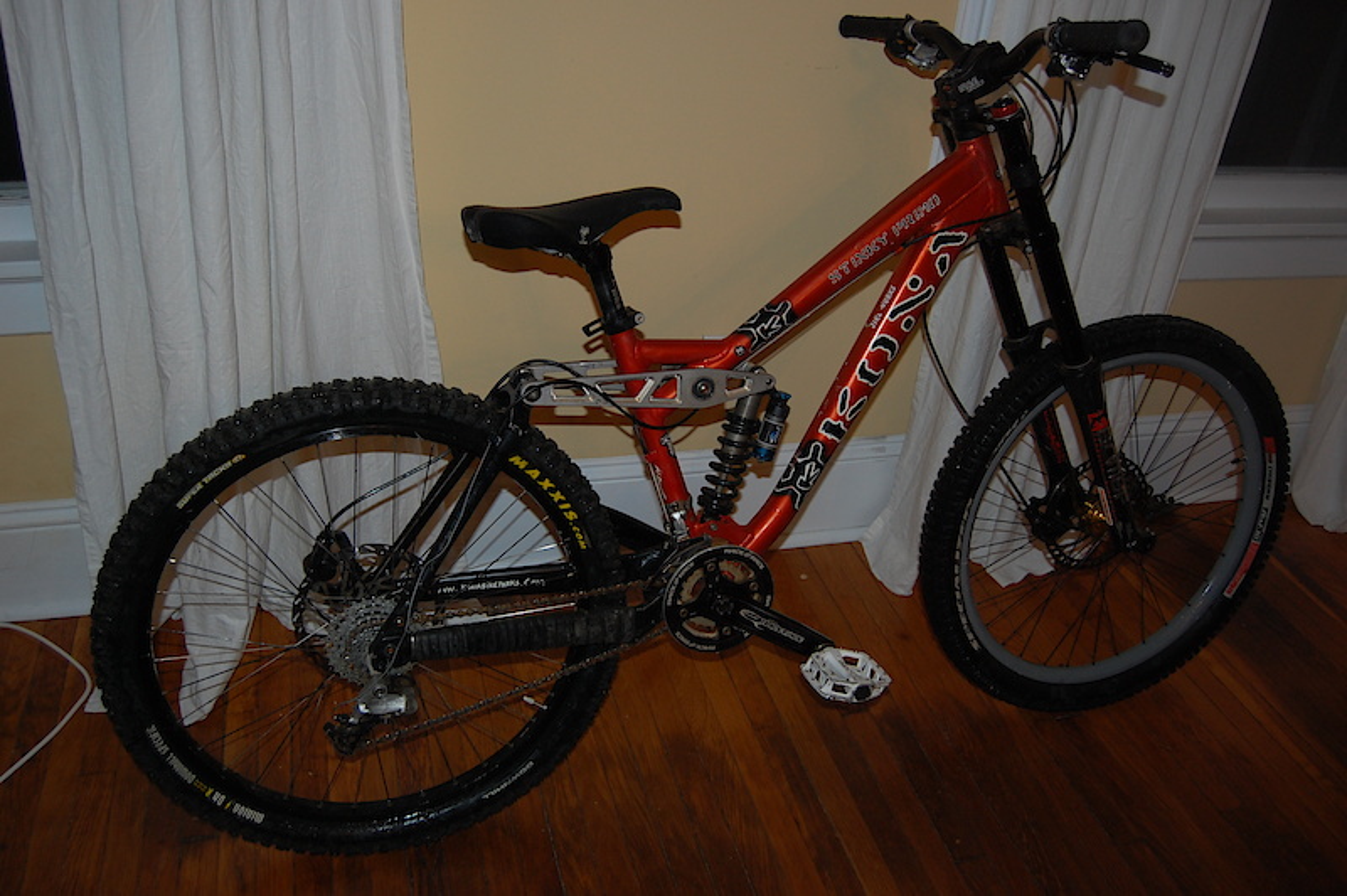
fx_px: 1122
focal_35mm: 30
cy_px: 448
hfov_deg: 62.0
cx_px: 674
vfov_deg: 43.5
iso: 400
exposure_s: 1/60
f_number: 3.8
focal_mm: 20
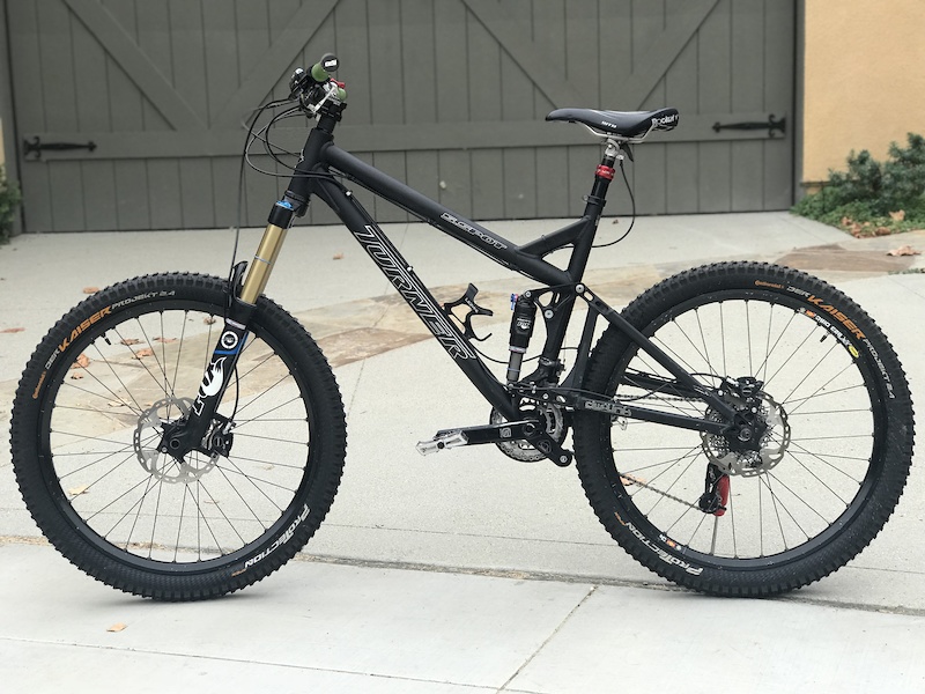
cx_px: 462
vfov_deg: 25.7
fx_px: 1523
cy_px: 347
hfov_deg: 33.8
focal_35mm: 57
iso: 25
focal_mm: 6.6
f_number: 2.8
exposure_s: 1/120
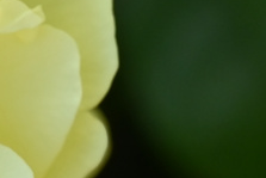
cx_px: -323
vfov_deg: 0.9
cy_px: 37
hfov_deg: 1.4
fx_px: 10735
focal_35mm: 1452
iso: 640
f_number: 6.3
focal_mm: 200
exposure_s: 1/800
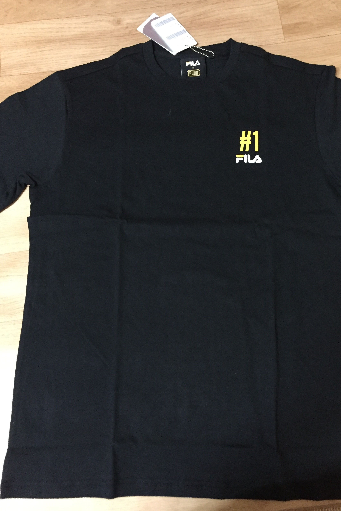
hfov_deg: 42.3
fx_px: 440
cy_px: 251
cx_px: 189
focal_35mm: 31
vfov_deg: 60.3
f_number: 2.2
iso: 320
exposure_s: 1/15
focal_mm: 4.15
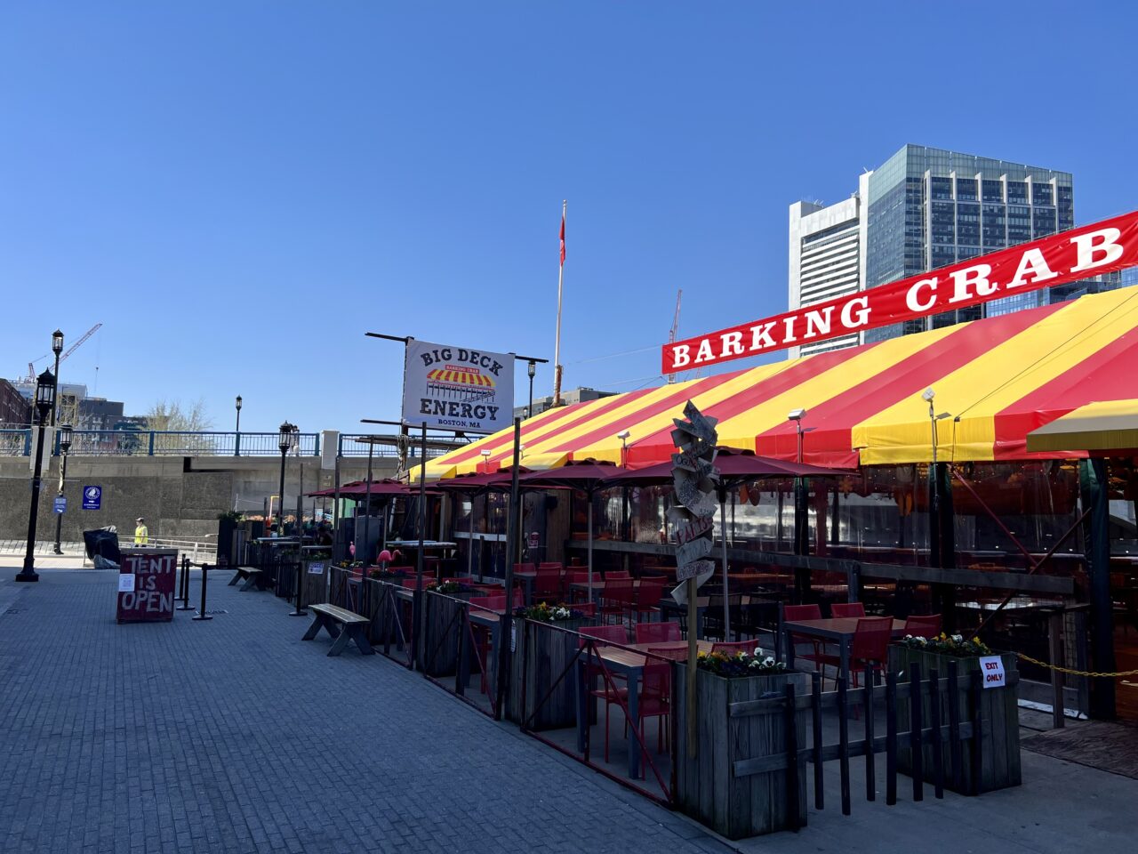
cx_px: 569
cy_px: 427
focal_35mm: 26
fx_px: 855
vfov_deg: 53.1
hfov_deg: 67.3
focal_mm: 5.7
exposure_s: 1/3968
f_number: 1.5
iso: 50
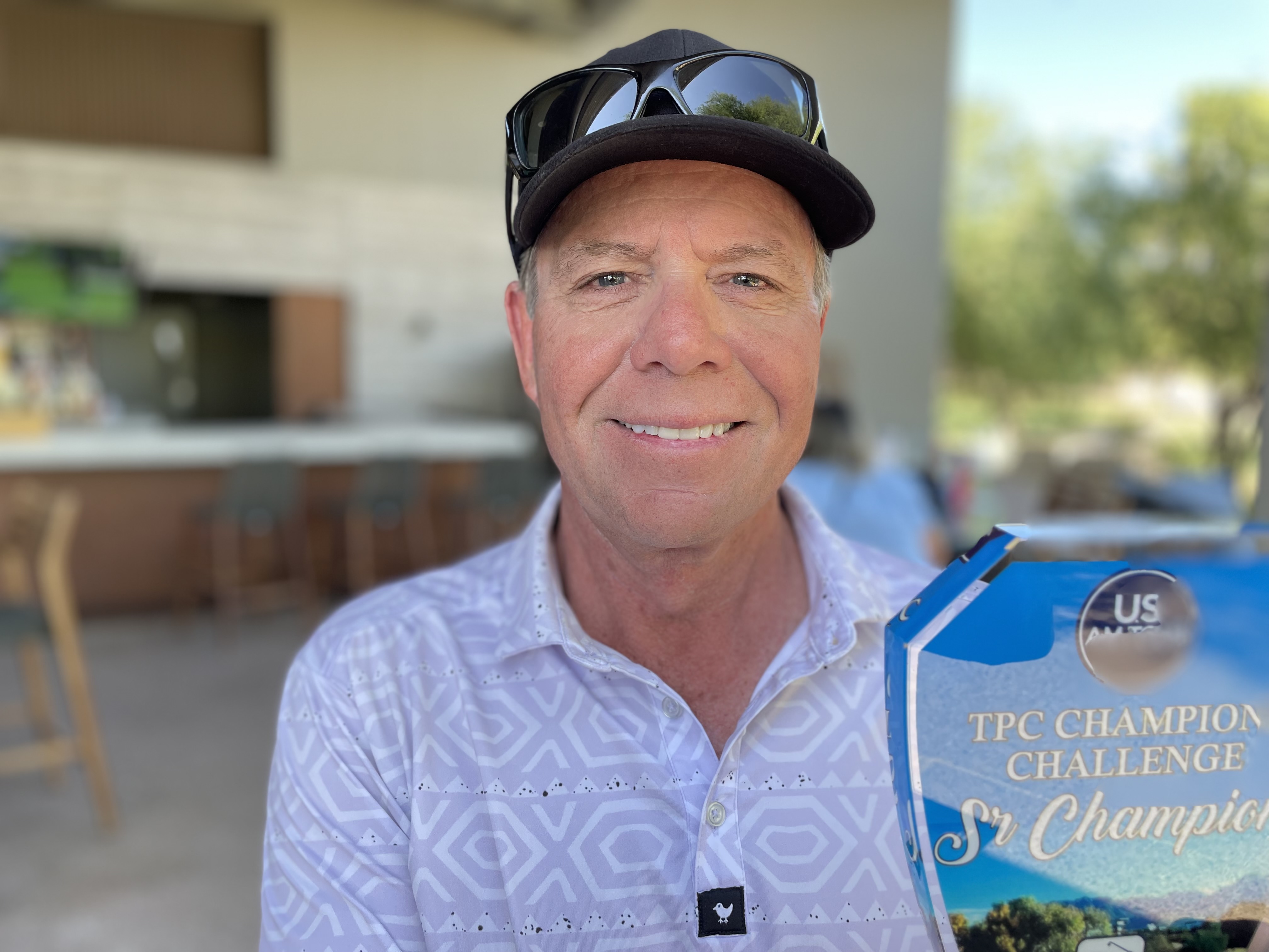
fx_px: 953
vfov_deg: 53.1
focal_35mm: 26
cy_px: 476
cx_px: 634
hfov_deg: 67.3
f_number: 1.6
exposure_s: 1/191
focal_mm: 4.2
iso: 40
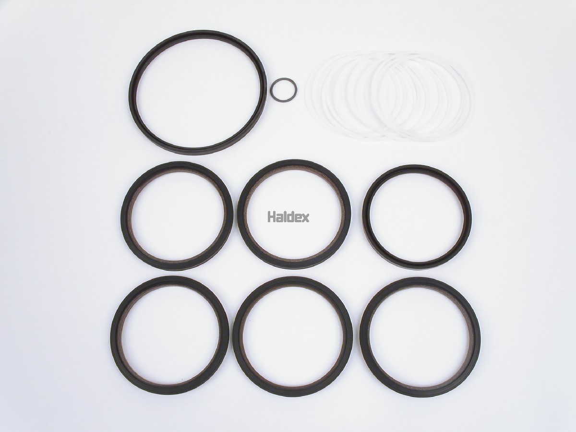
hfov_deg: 49.0
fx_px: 632
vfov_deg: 37.7
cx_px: 288
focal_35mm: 38
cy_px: 216
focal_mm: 7.8
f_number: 8
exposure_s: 1.5
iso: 100
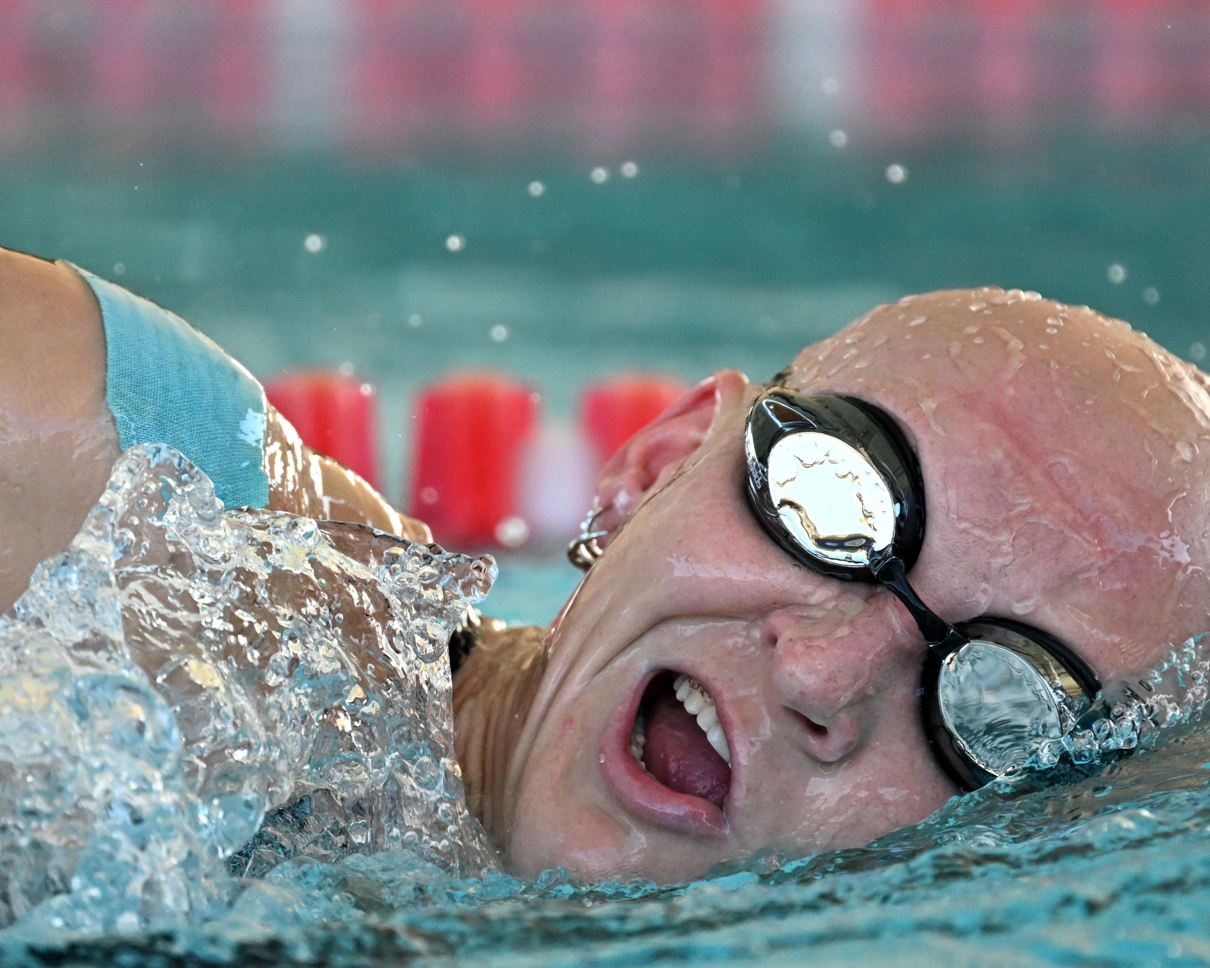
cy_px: 444
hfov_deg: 2.6
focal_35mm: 749
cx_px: 478
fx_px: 26821
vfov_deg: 2.1
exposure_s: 1/1600
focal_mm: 400
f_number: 5.6
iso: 3200
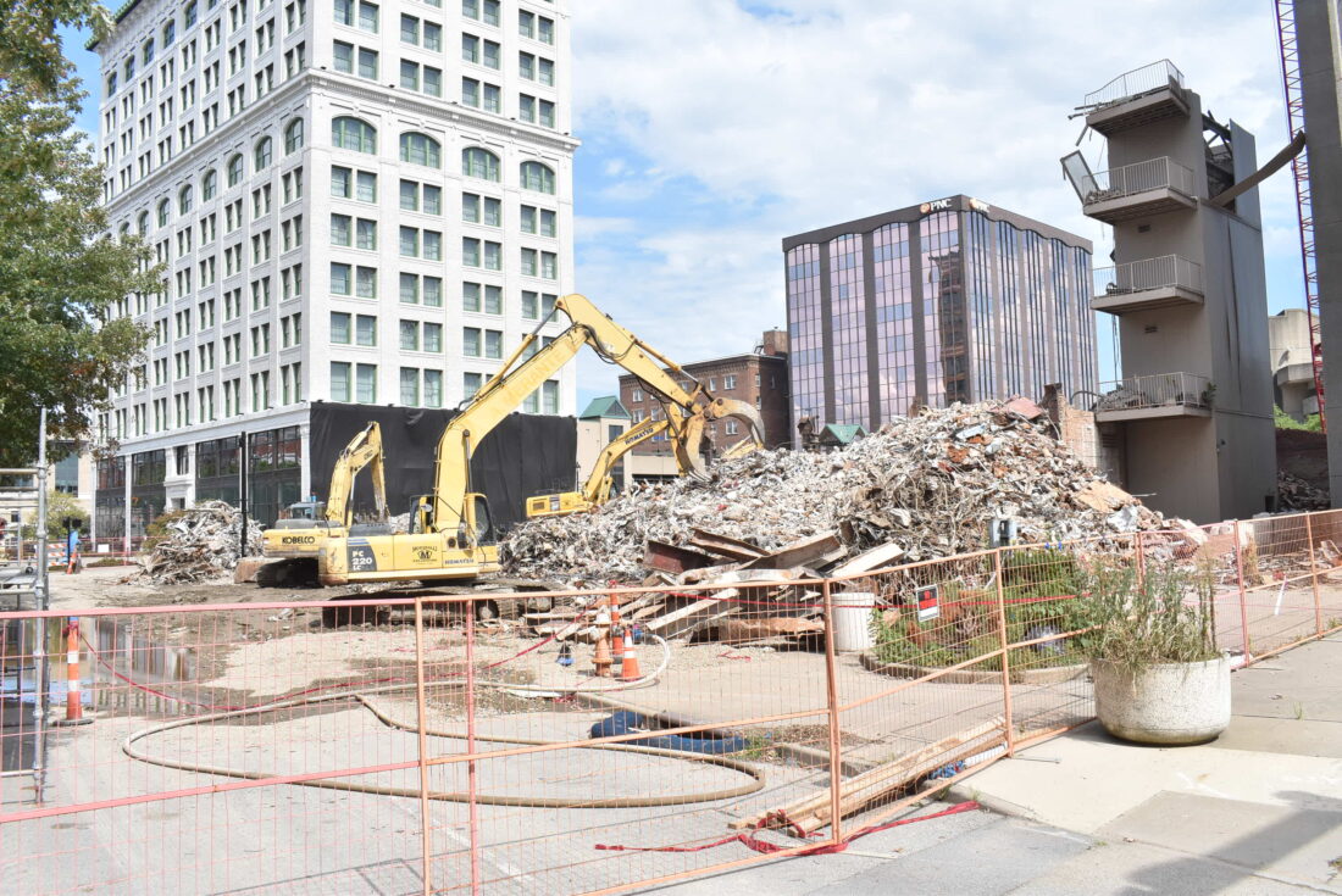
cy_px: 448
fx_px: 1119
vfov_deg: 43.7
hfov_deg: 61.9
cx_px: 671
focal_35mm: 30
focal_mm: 20
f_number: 11
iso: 500
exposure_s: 1/500
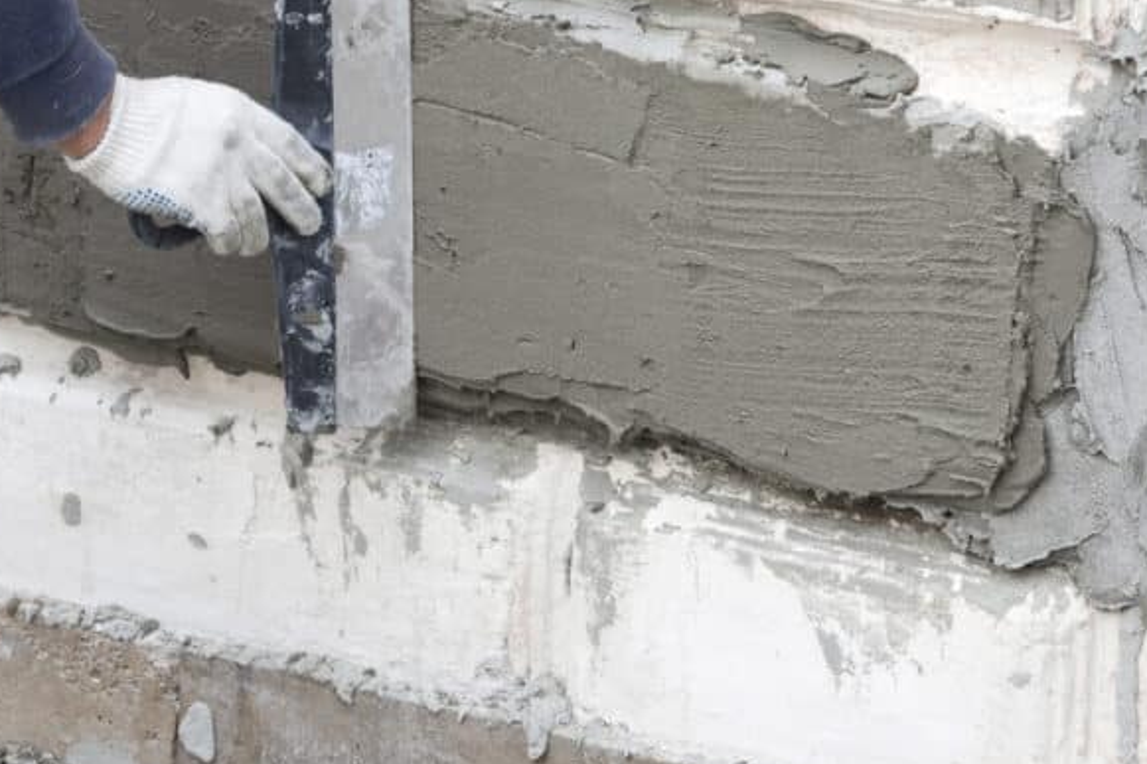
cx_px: 413
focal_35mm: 185
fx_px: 5892
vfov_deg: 7.4
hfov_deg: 11.1
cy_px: 261
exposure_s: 1/125
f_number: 8
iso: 280
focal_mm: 105
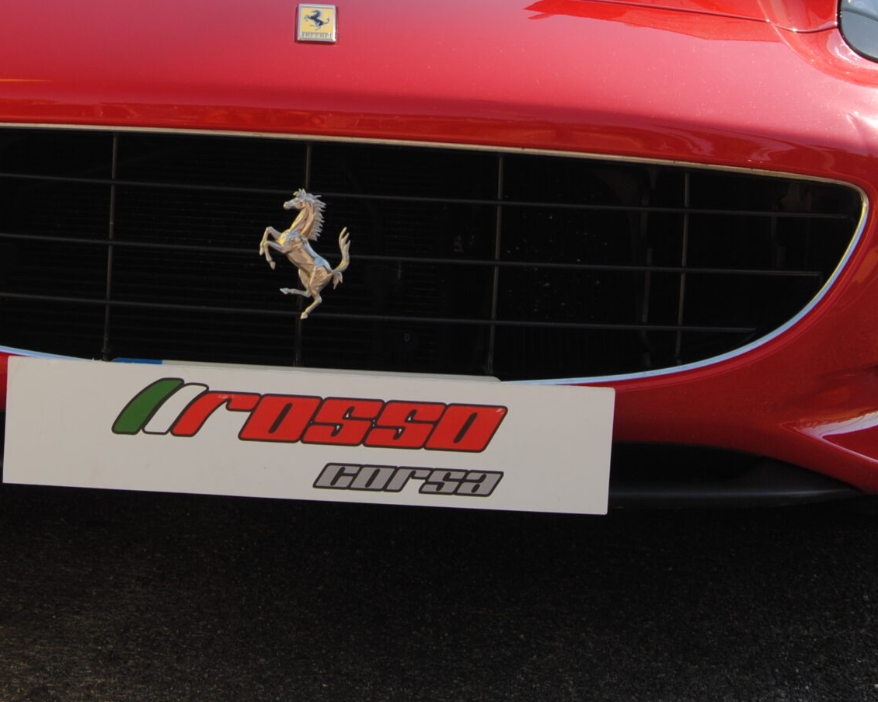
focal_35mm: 83
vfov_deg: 18.2
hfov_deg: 22.9
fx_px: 2157
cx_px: 315
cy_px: 54
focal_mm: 26
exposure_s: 1/200
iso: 100
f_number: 7.1
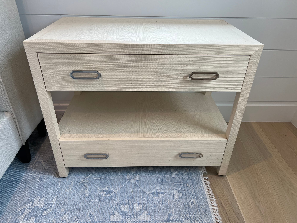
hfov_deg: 67.3
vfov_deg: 53.1
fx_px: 223
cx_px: 148
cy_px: 112
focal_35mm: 26
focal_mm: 5.7
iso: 50
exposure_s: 1/120
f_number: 1.5
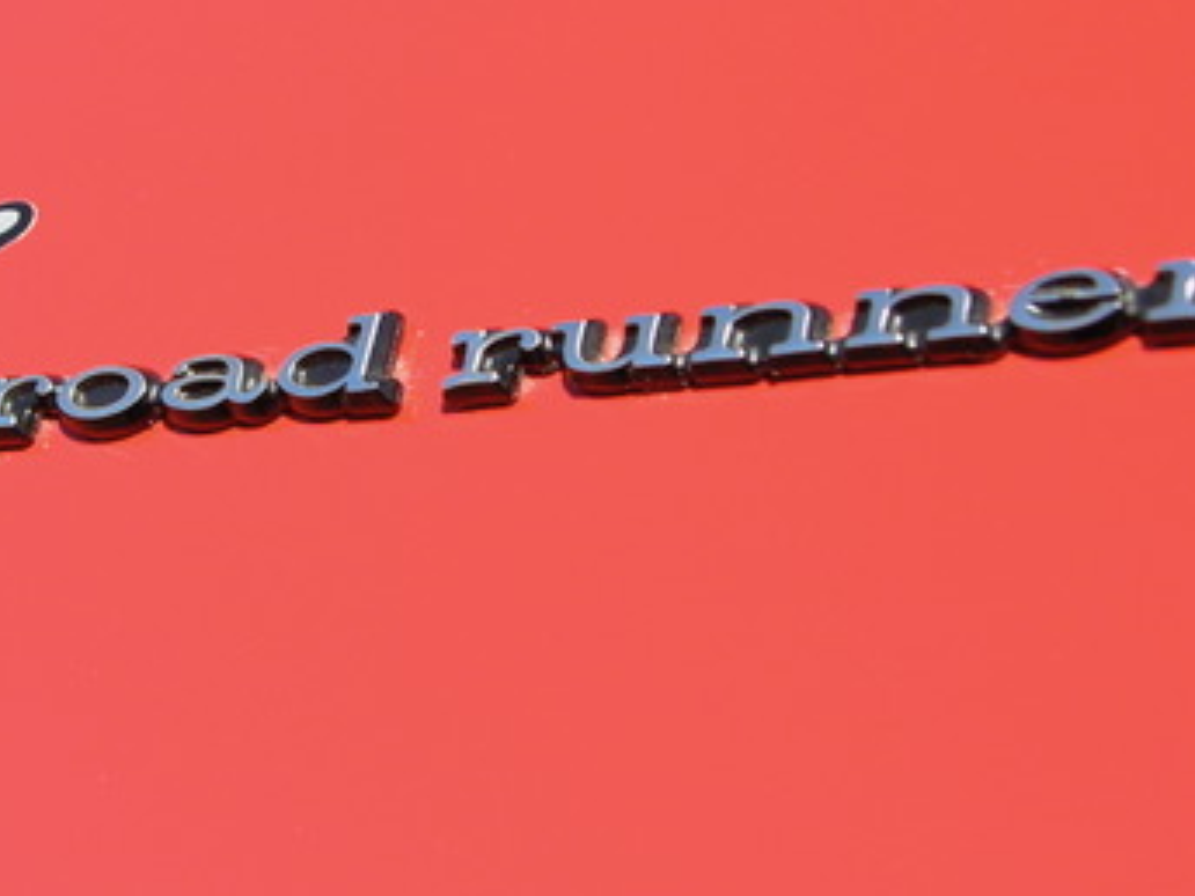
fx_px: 5006
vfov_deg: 10.2
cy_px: 438
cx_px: 347
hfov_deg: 13.6
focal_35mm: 145
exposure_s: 1/250
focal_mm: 19.9
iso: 50
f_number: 3.8
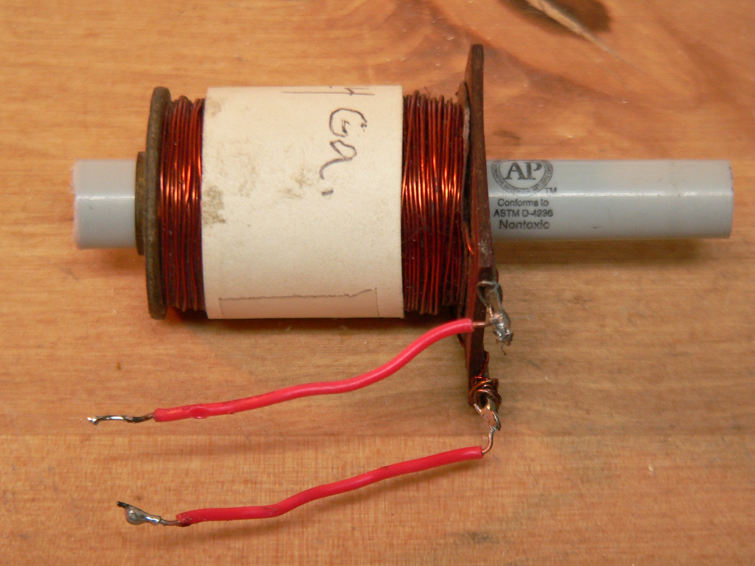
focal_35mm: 120
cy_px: 283
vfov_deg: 12.3
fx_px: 2617
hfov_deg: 16.4
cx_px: 378
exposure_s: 1/30
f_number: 2.8
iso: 200
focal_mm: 20
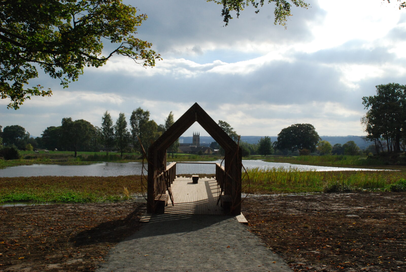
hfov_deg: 41.1
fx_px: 542
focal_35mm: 48
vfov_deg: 28.2
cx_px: 203
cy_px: 136
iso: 1000
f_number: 13
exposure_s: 1/1000
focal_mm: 32
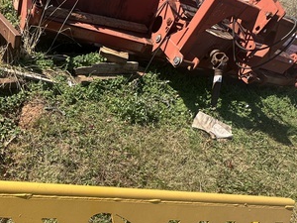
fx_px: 240
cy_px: 181
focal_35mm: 28
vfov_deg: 46.8
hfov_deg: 57.9
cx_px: 53
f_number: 2.2
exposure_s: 1/1289
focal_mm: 2.22
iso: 50
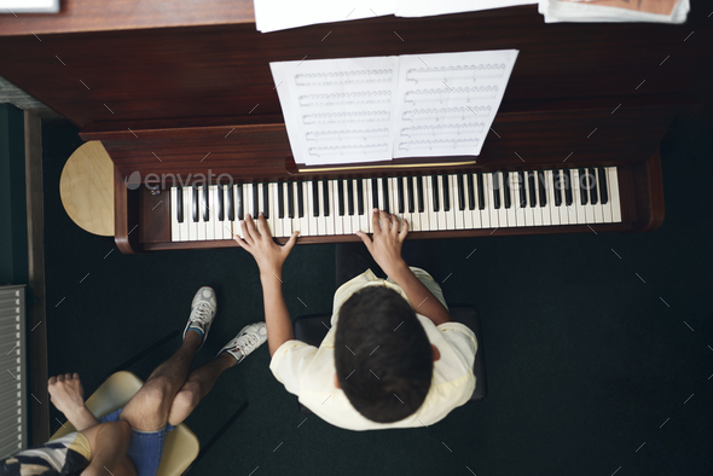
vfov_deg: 62.0
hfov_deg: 83.9
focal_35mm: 20
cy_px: 238
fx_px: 396
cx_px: 356
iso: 100
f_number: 1.8
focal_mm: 20
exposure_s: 1/60
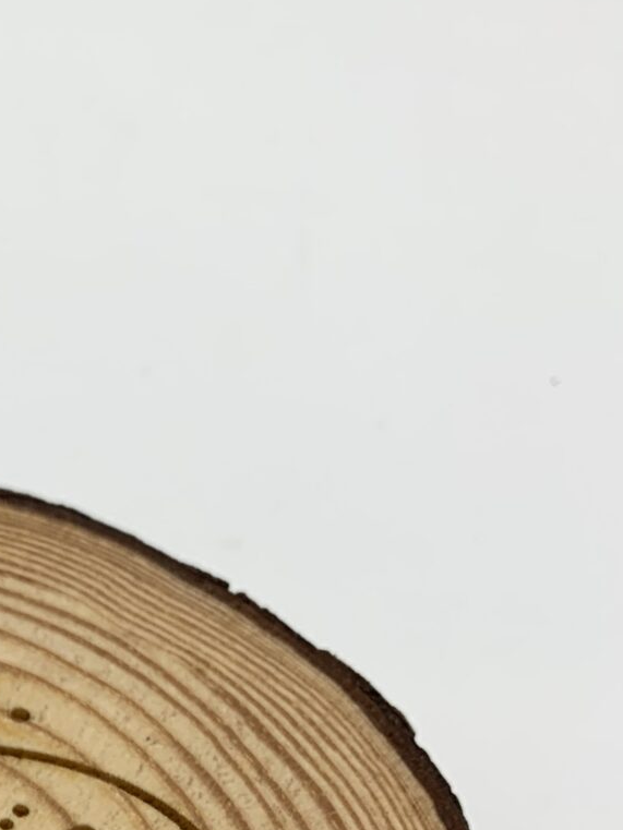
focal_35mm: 70
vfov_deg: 25.5
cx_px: -154
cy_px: 945
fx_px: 1679
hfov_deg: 19.6
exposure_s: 1/120
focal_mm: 4.25
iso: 32
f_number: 1.8
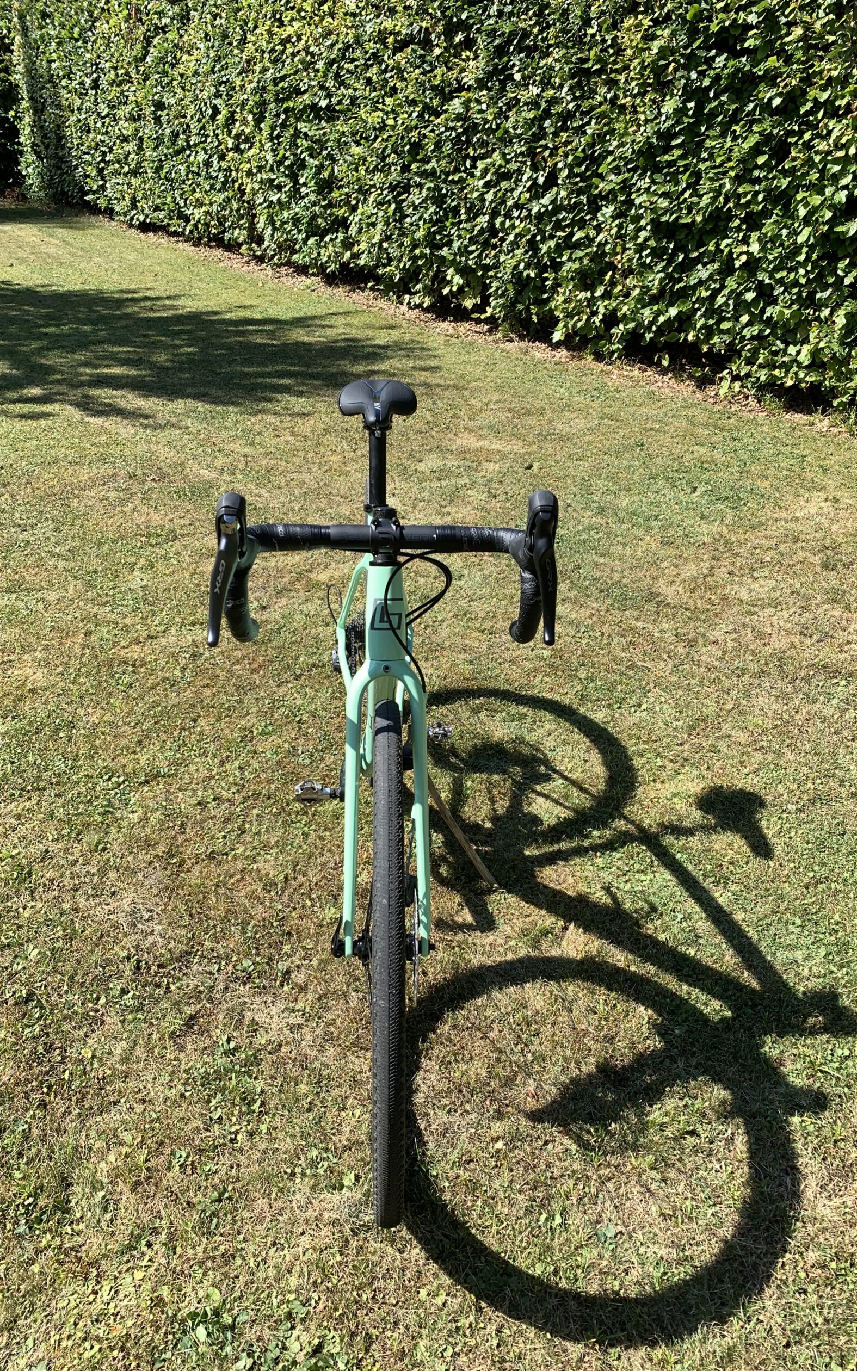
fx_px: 1046
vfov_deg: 66.5
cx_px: 419
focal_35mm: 28
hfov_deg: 44.5
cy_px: 691
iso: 25
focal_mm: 4.25
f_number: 1.8
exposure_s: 1/991
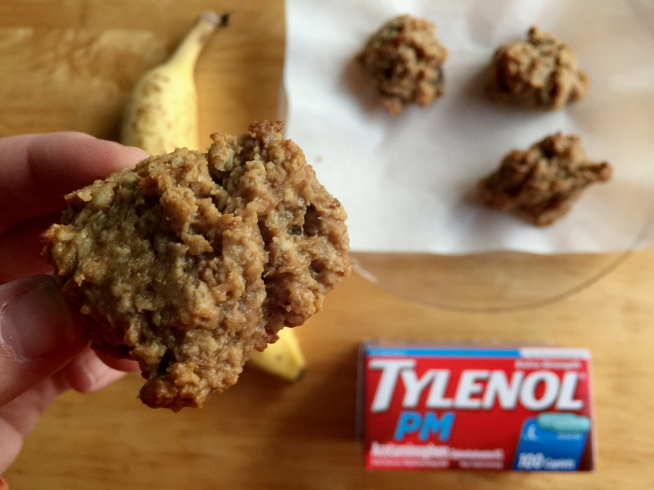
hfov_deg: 61.7
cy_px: 245
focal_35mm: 29
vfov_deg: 48.2
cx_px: 327
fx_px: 548
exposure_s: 1/15
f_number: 2.2
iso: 64
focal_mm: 4.15
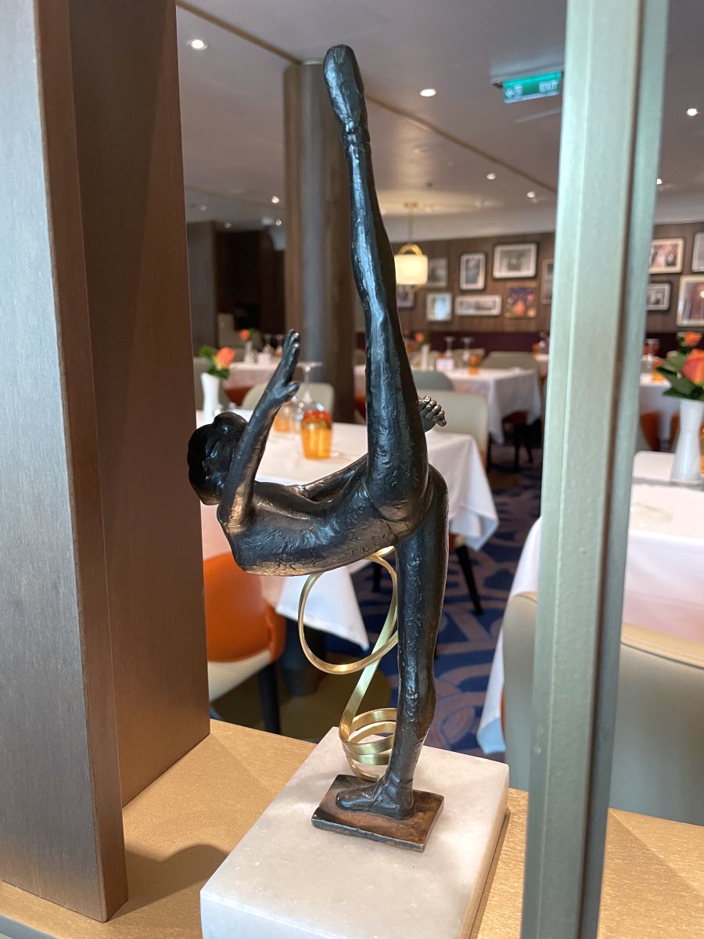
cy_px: 470
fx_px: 705
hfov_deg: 53.1
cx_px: 352
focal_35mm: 26
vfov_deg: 67.3
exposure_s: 1/60
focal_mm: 4.2
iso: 250
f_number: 1.6
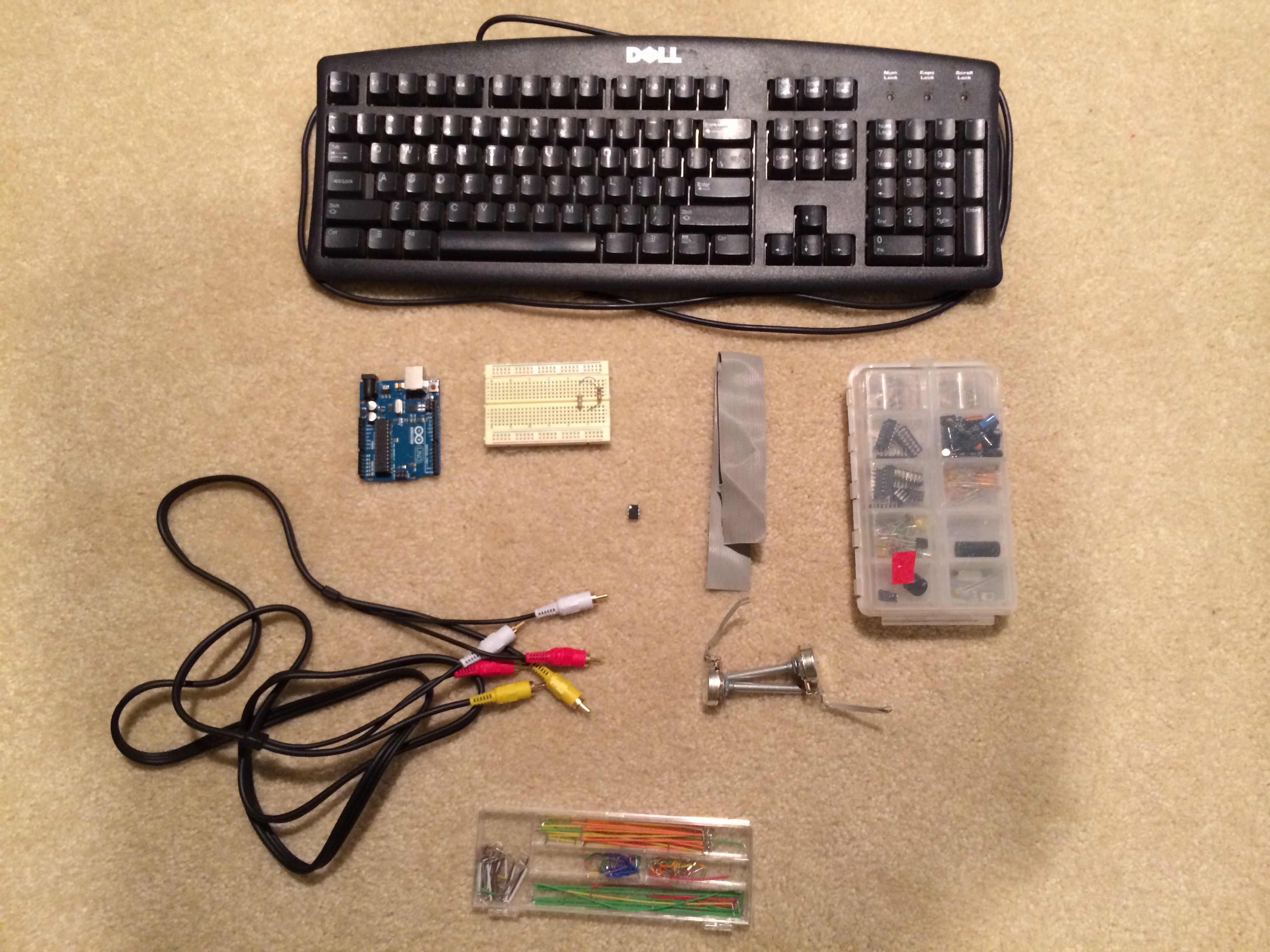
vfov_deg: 46.8
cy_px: 476
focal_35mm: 30
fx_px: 1101
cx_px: 635
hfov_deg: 60.0
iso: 250
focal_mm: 4.12
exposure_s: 1/30
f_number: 2.2
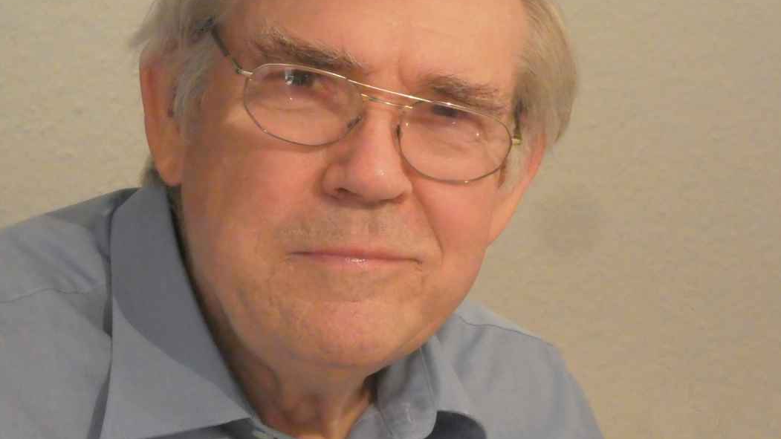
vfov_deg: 6.1
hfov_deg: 10.8
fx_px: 4121
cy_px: 183
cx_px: 357
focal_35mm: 199
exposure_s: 1/50
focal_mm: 28.7
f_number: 5.5
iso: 1600
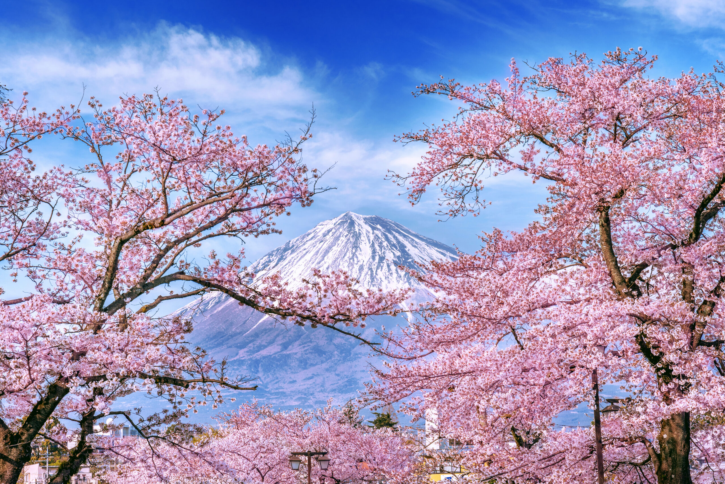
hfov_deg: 27.0
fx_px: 1510
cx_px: 362
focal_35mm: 75
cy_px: 242
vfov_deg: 18.2
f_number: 8
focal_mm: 75
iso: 100
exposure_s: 1/320
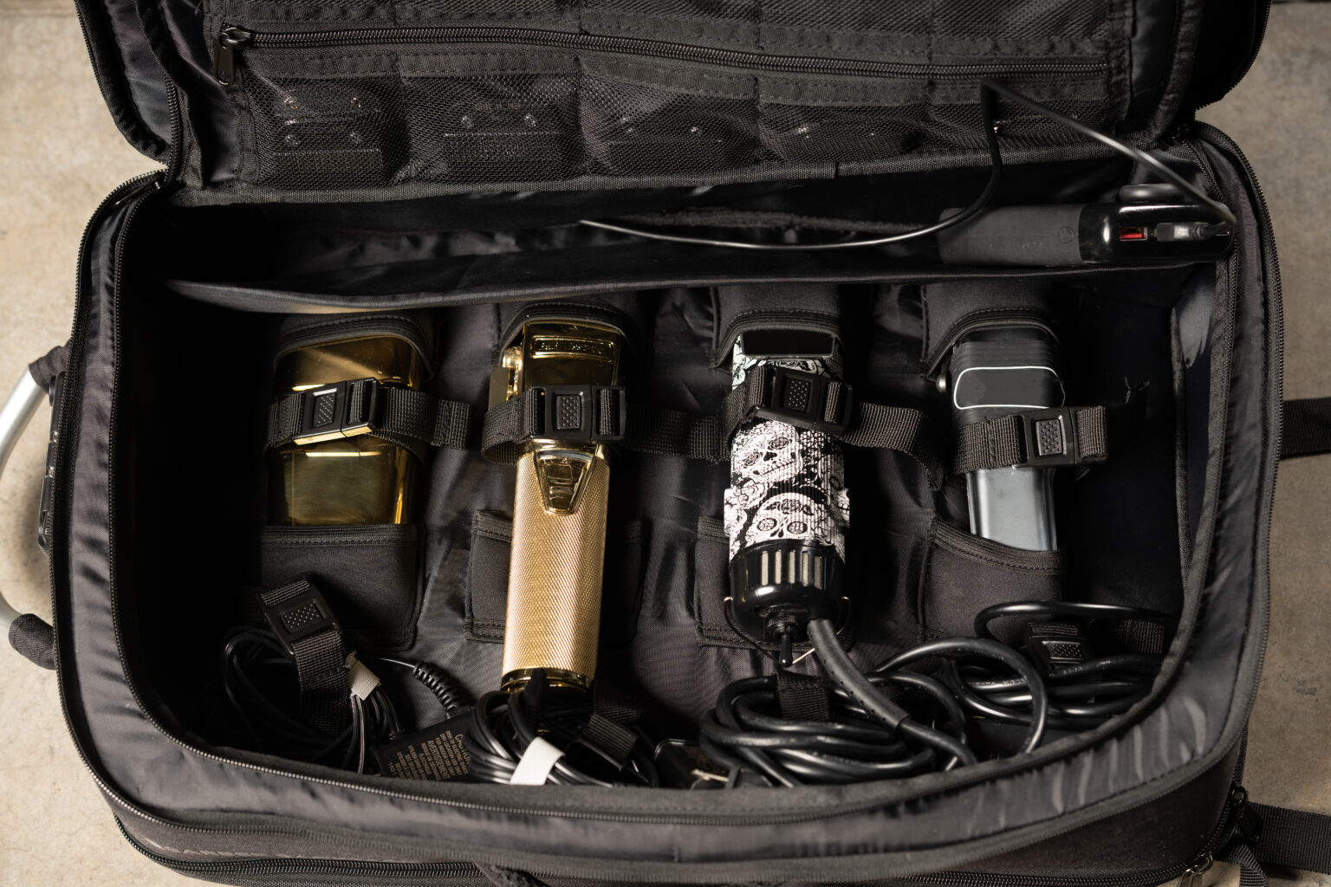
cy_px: 444
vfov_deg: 16.1
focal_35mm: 85
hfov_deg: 23.9
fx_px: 3142
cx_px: 666
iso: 100
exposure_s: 1/200
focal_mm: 85
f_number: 4
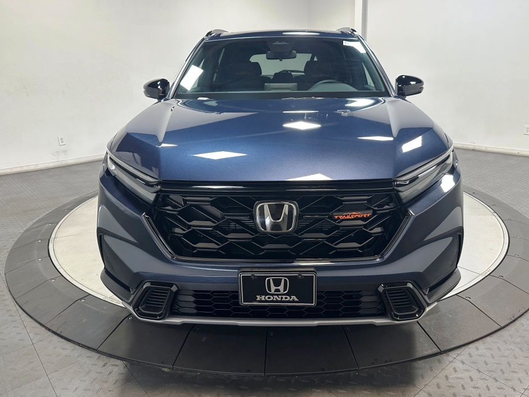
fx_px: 397
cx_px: 274
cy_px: 185
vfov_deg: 53.0
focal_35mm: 26
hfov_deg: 67.3
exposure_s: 1/60
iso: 320
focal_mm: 6.86
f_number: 1.78
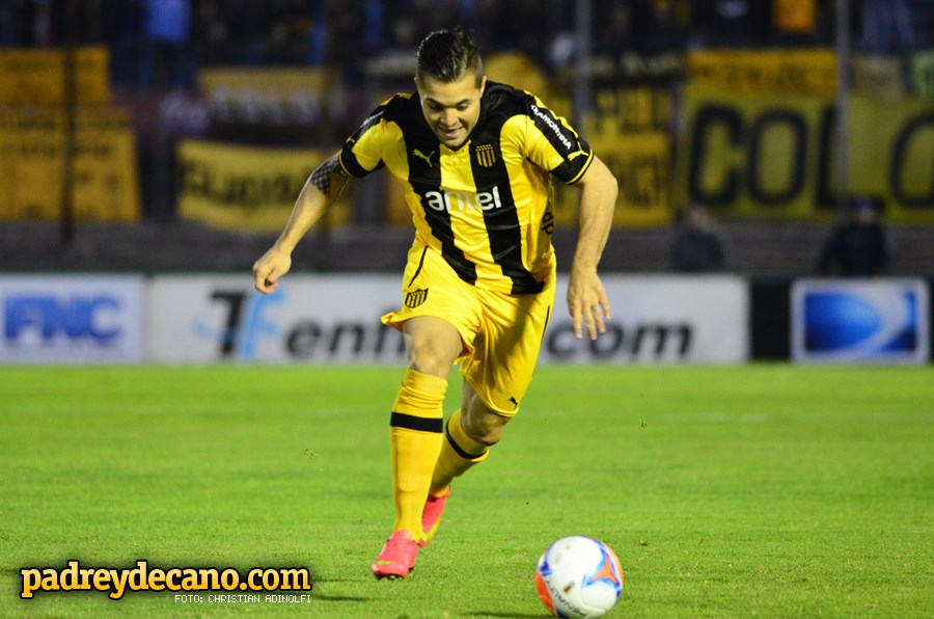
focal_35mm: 450
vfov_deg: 3.0
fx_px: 11650
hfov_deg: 4.6
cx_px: 467
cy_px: 310
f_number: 4
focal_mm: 300
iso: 3200
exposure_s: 1/640
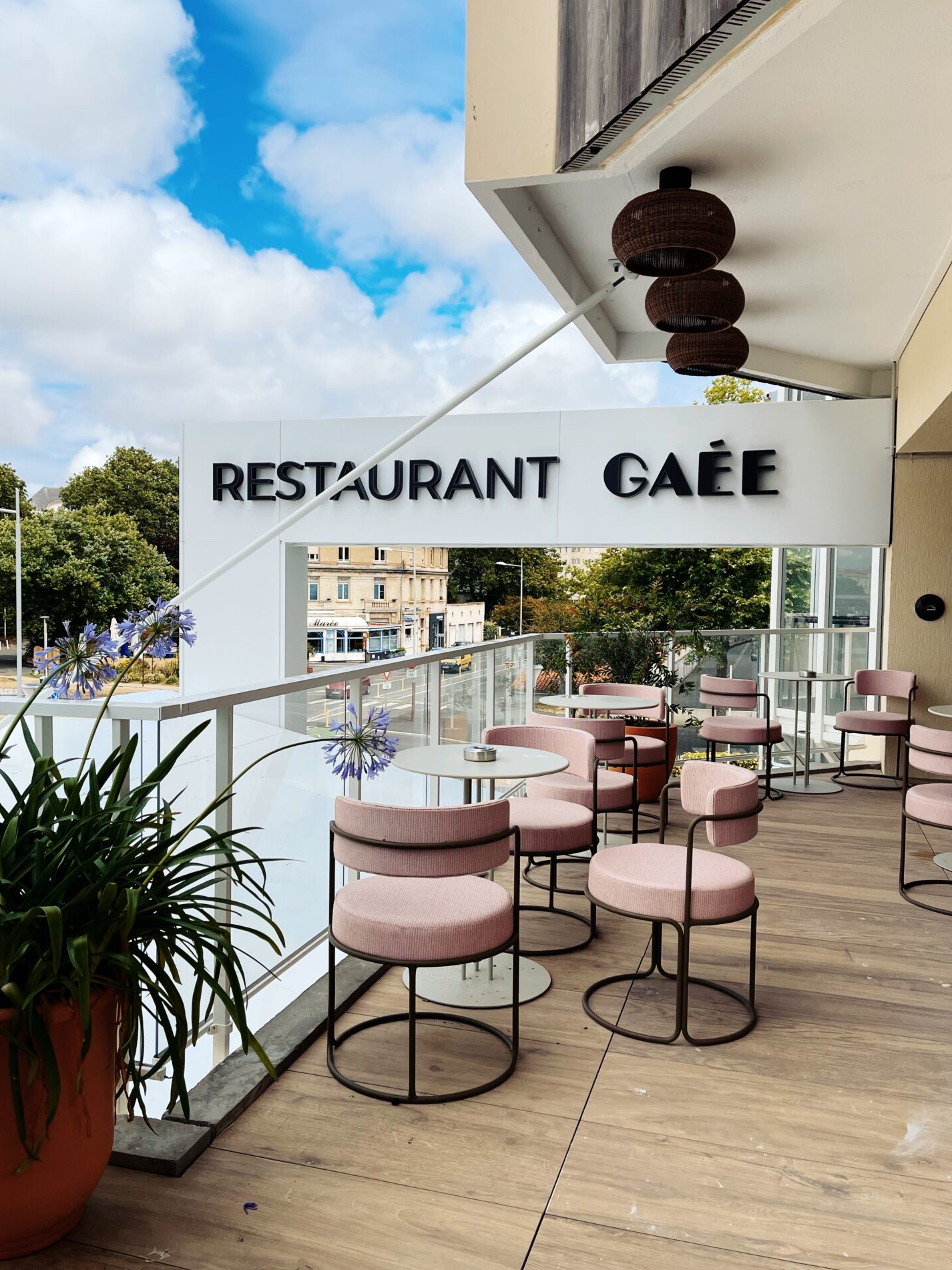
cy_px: 637
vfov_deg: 63.5
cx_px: 463
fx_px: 1027
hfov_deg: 49.7
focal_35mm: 28
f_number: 1.6
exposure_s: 1/5128
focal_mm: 5.1
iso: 32
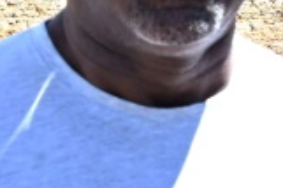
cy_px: 157
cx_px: 292
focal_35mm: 242
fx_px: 1900
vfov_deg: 5.7
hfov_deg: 8.5
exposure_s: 1/160
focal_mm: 38
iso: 400
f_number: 16
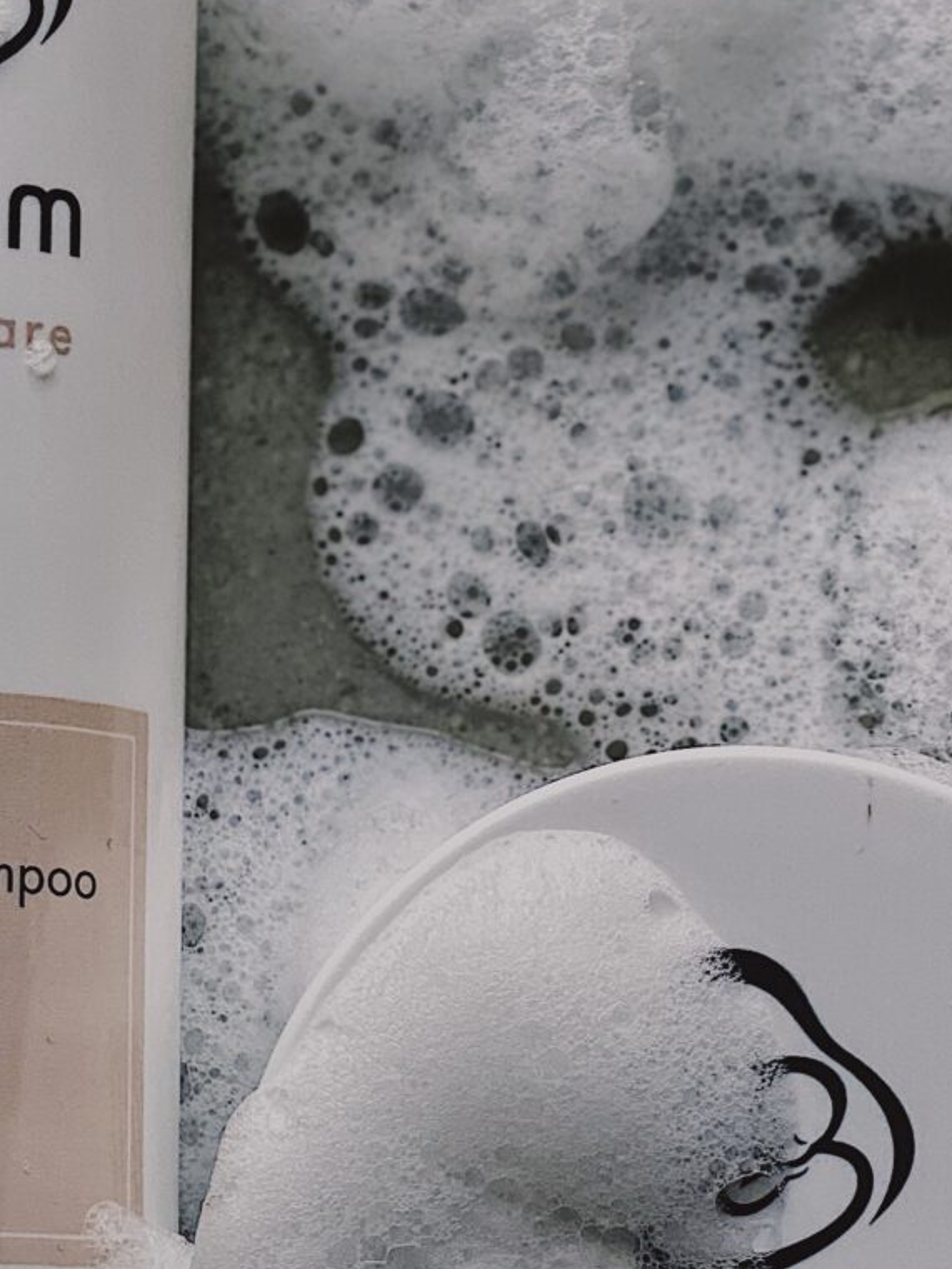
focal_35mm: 140
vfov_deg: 14.1
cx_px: 267
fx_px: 5132
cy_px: 489
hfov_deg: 10.6
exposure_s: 1/100
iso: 64
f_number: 2
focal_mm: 6
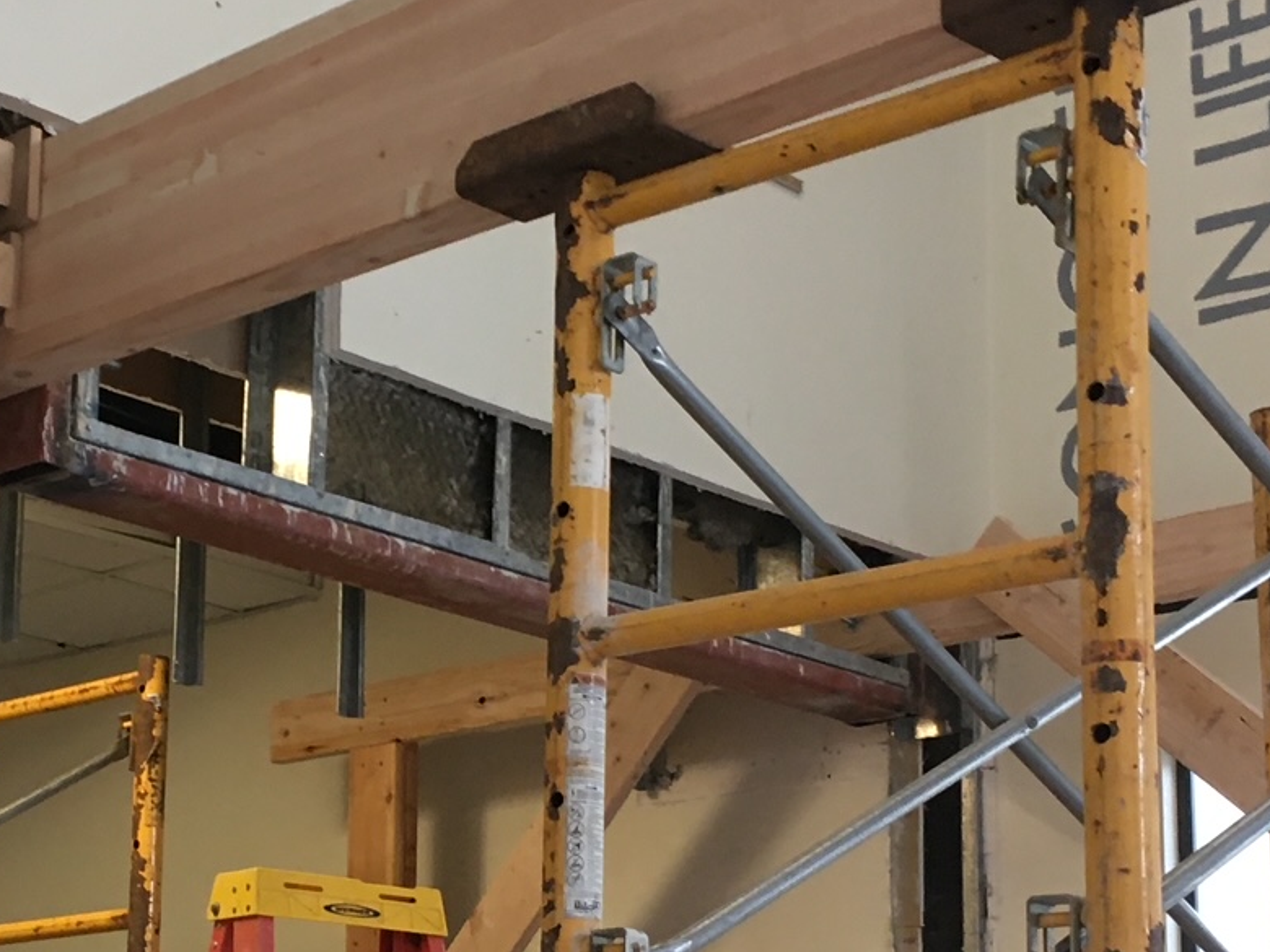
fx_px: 2752
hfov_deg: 25.6
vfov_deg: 19.5
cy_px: 700
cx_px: 265
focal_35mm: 75
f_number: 2.2
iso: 80
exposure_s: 1/30
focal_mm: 4.15
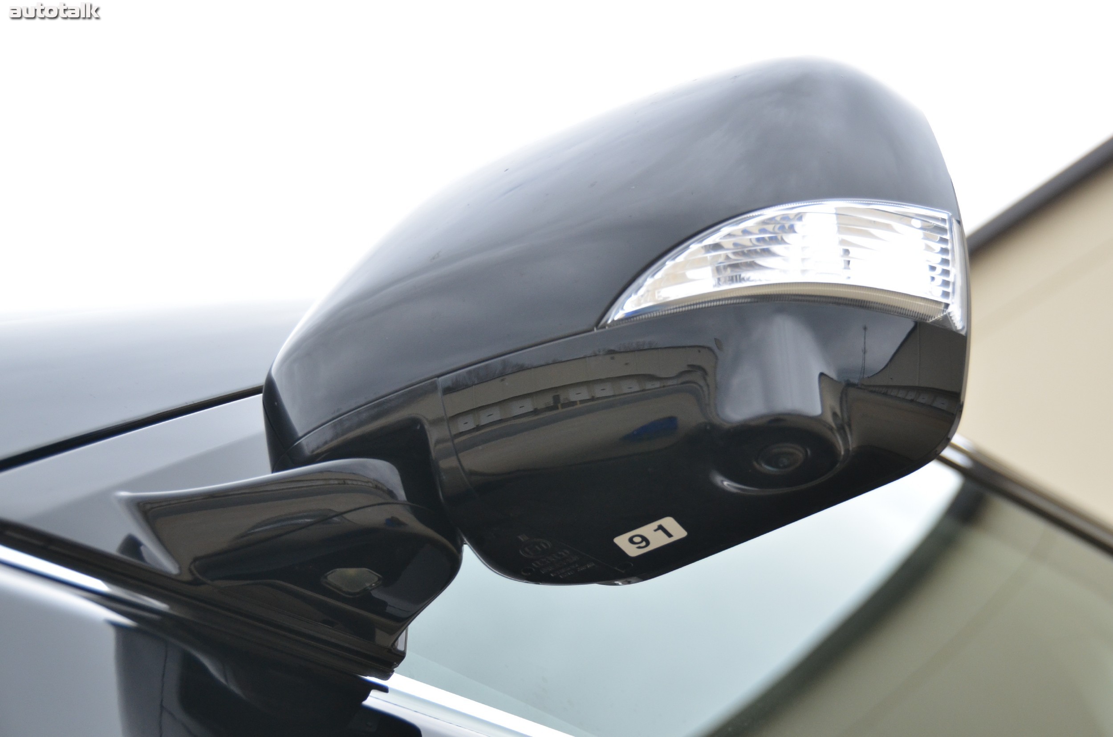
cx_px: 556
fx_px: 2036
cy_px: 368
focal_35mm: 66
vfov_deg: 20.5
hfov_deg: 30.6
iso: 800
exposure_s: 1/1000
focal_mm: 44
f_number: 4.5
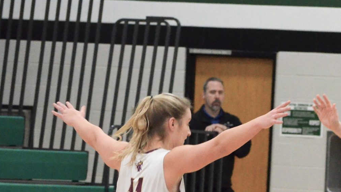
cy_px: 270
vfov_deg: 2.8
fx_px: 3970
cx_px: 351
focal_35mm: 439
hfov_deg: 4.9
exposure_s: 1/500
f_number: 4.5
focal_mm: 110
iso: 3200
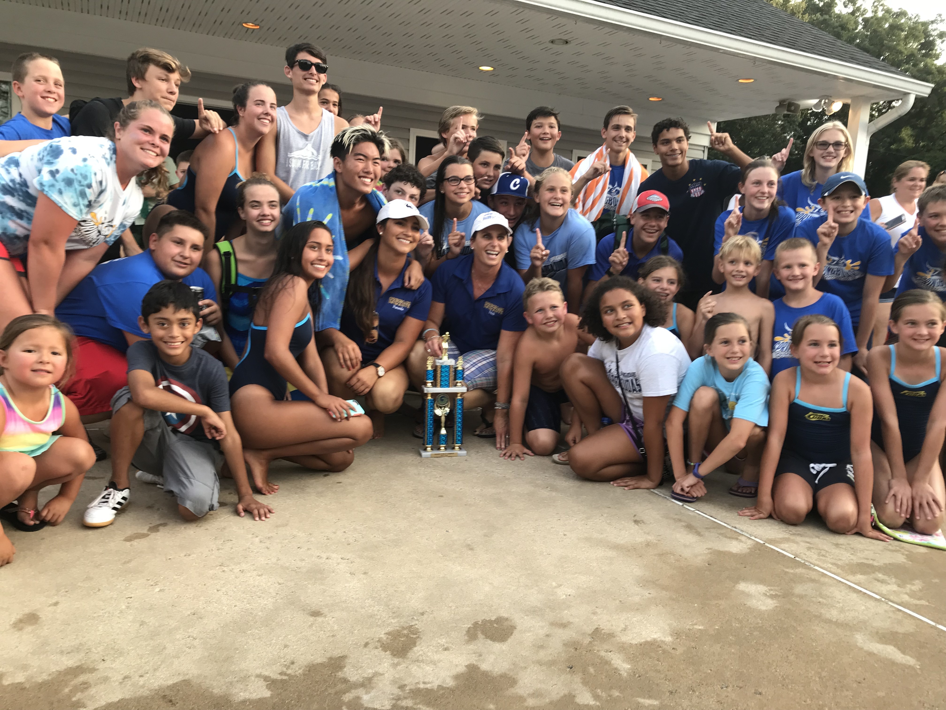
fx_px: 765
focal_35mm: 28
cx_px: 473
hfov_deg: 63.4
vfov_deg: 49.7
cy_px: 355
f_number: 1.8
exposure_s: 1/120
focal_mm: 3.99
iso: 25
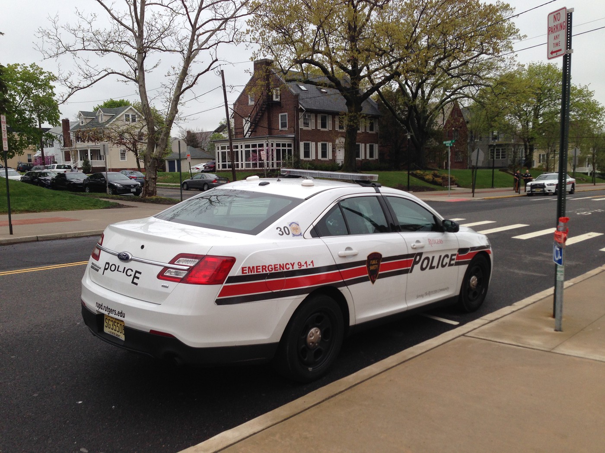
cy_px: 226
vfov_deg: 42.9
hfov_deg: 55.4
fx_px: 577
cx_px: 302
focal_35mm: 33
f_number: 2.4
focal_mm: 4.12
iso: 50
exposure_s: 1/493
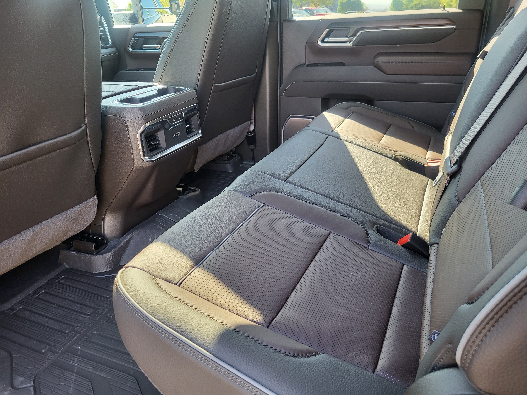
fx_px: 396
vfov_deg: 53.1
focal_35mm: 26
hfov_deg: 67.3
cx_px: 264
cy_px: 198
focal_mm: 5.4
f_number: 1.8
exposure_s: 1/100
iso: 100
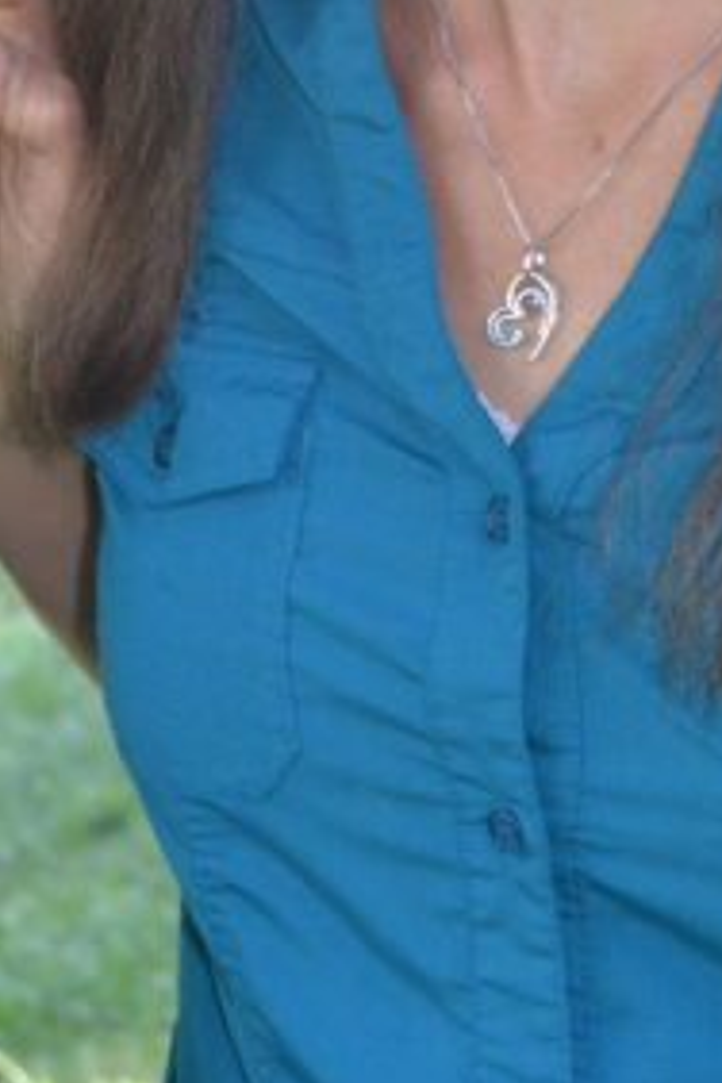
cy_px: 54
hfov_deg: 7.2
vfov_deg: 10.7
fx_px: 5740
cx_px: 570
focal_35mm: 191
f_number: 5
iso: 400
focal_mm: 35
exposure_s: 1/60
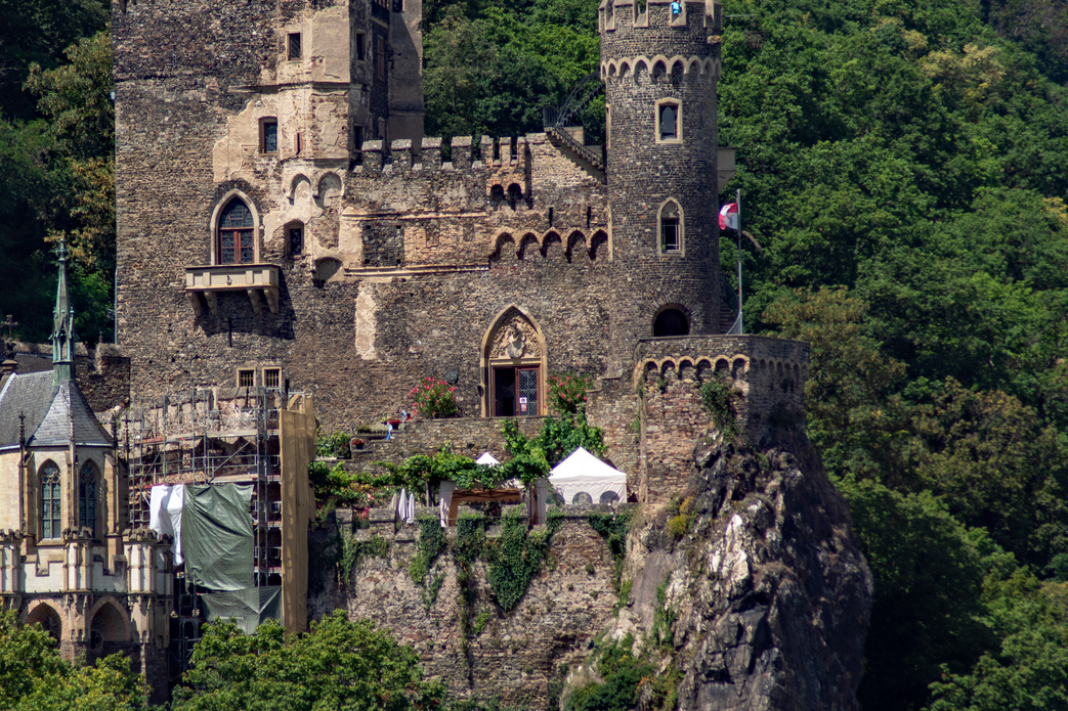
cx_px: 359
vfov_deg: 2.6
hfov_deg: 3.8
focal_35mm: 536
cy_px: 259
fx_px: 15898
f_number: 9
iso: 100
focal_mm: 230
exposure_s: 1/320
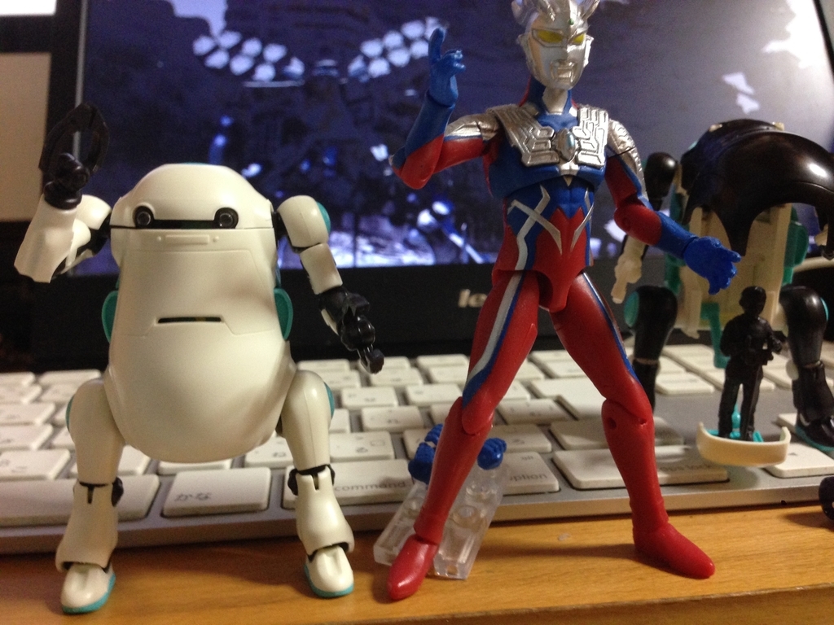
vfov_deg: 42.9
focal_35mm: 33
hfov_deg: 55.4
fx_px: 795
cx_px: 417
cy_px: 312
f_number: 2.4
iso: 250
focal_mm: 4.12
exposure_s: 1/20
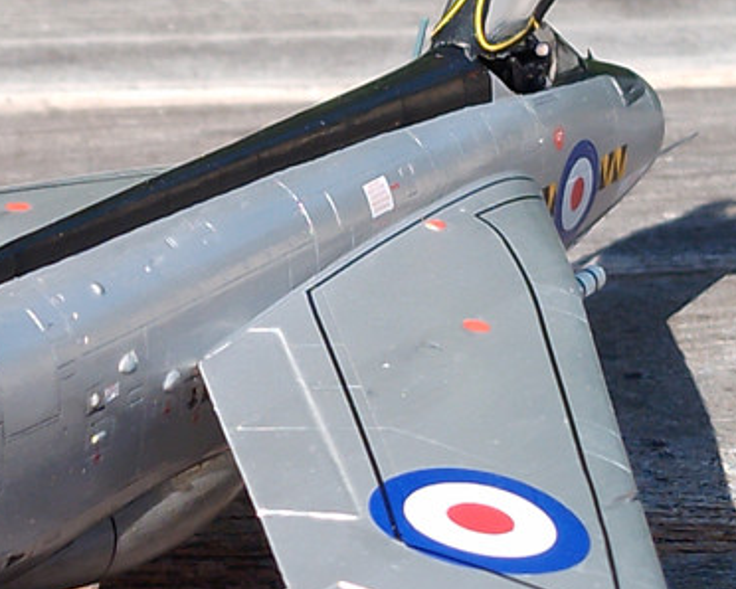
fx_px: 2136
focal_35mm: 98
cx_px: 46
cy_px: 344
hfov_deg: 19.1
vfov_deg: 15.7
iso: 50
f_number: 2.4
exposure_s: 1/333
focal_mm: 3.94
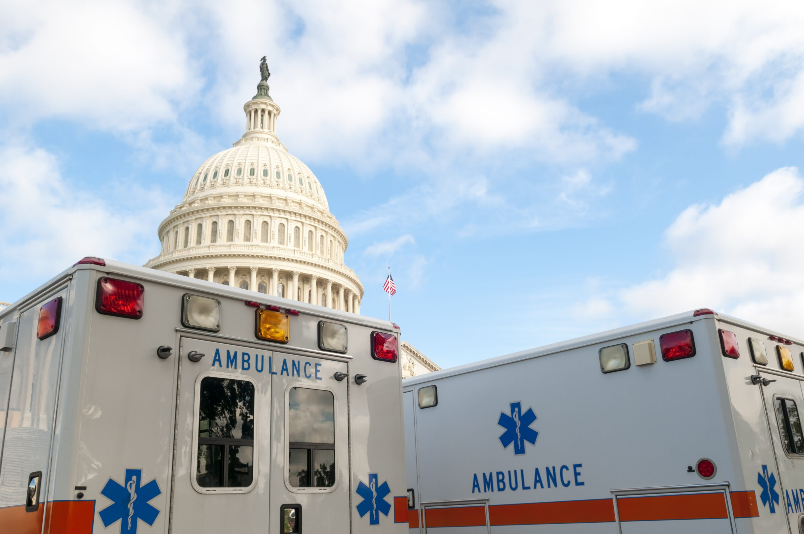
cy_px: 267
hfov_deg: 57.3
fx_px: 736
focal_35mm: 33
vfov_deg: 39.9
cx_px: 402
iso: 250
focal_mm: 22
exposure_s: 1/320
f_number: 9
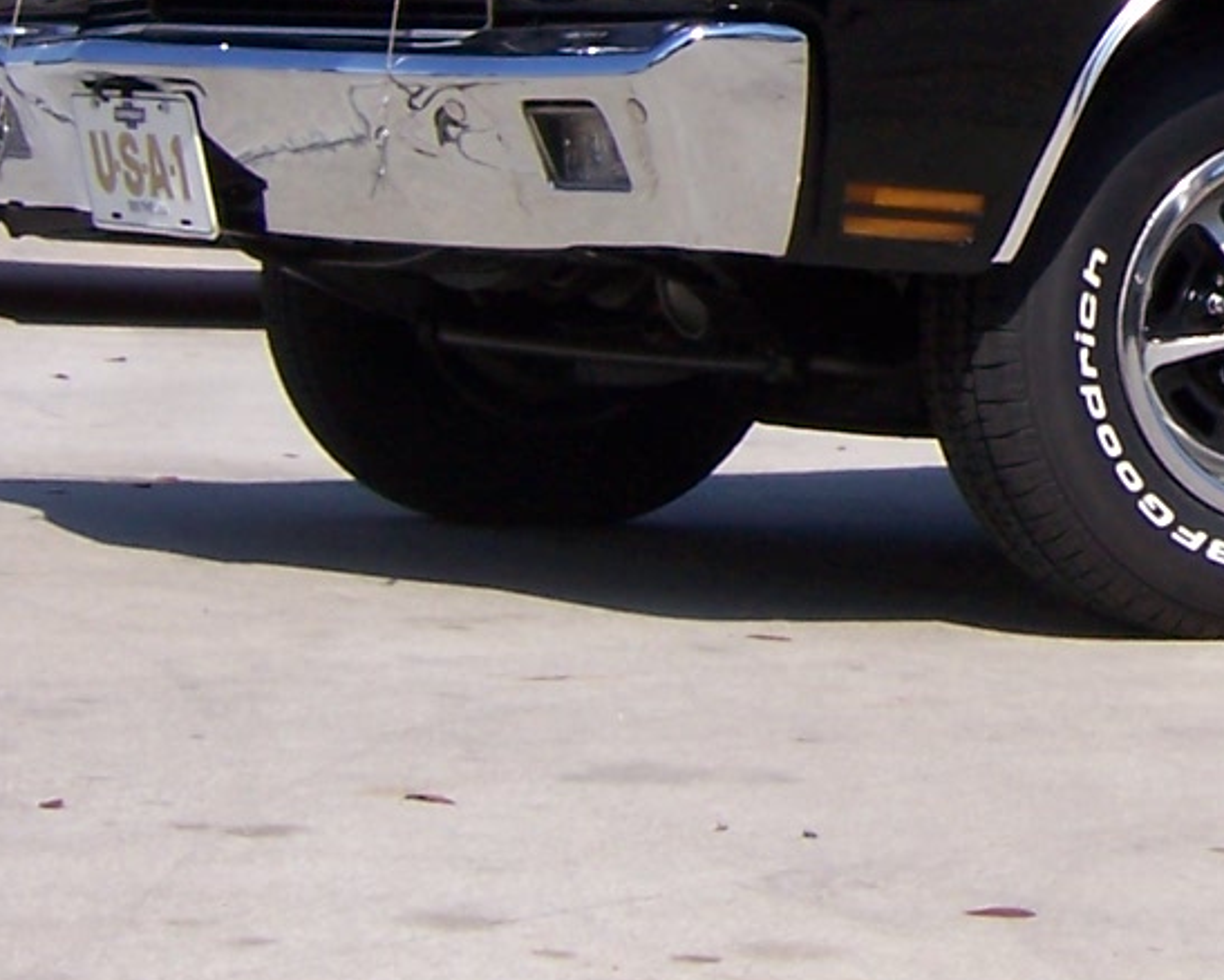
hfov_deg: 14.2
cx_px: 1620
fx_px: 4711
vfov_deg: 11.7
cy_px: -31
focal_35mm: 130
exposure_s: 1/500
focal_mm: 7.3
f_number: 5.6
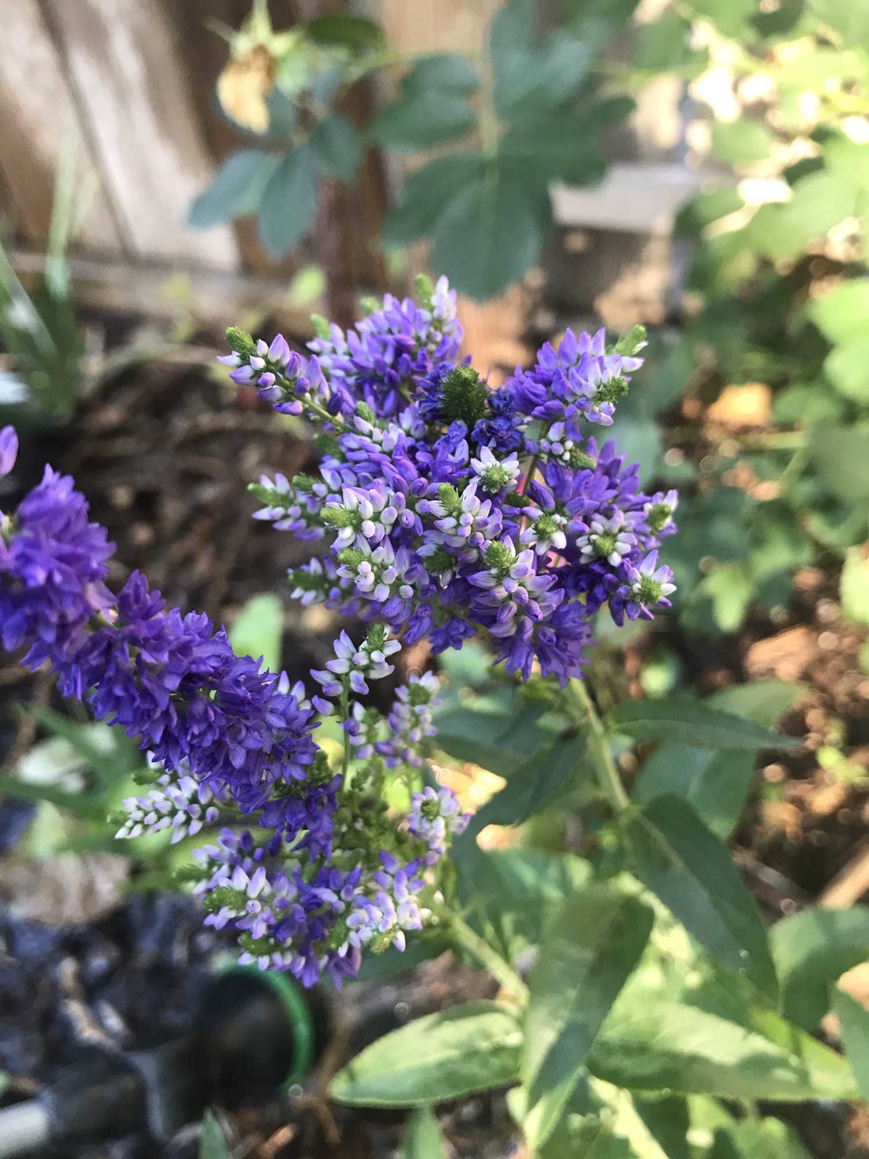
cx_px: 434
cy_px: 580
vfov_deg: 63.4
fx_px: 937
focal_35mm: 28
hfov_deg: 49.7
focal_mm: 3.99
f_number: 1.8
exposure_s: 1/40
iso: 25
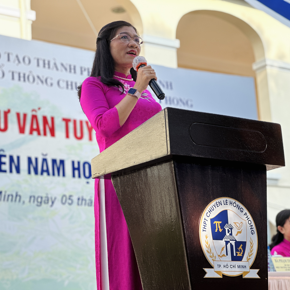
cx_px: 159
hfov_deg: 19.1
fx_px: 863
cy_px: 145
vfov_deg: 19.1
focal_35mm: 91
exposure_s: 1/121
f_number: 2.8
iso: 25
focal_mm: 9
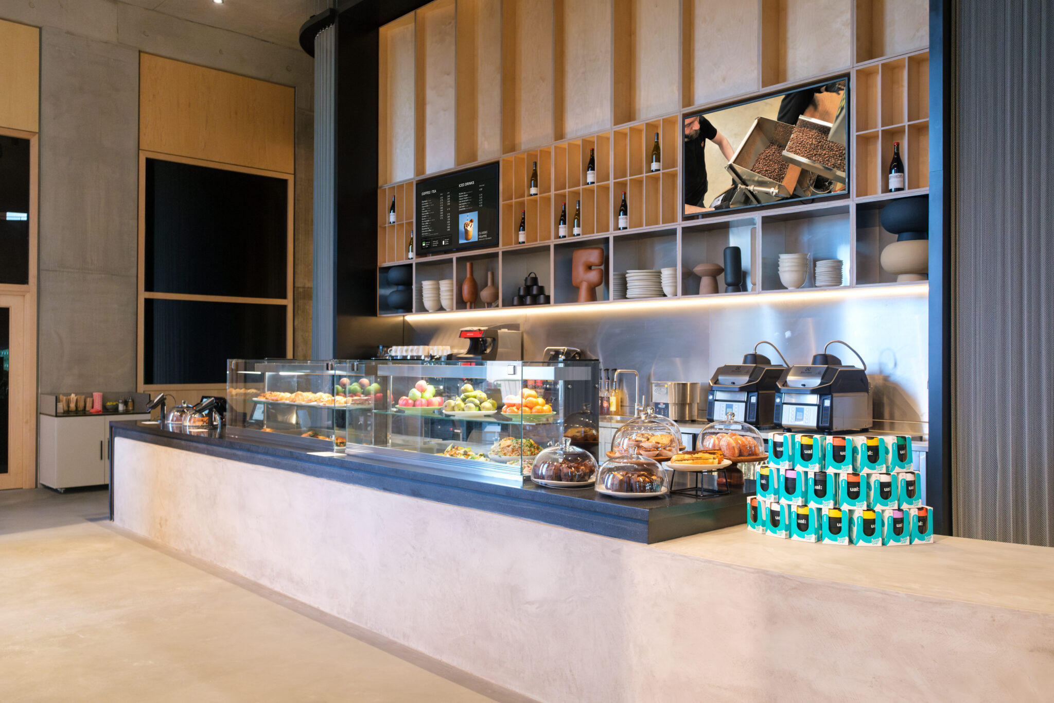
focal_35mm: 29
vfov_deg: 45.0
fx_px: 849
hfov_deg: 63.7
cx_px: 527
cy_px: 352
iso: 2000
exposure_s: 1/60
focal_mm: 19.4
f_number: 3.6
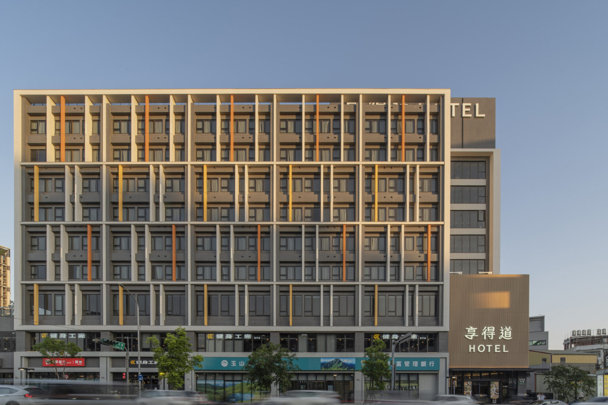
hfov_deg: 93.3
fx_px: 287
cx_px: 304
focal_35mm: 17
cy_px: 202
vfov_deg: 70.5
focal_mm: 17
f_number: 22
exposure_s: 1/4
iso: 50
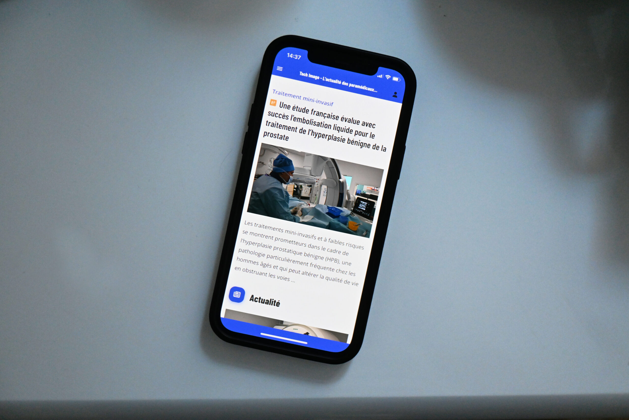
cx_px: 314
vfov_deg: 30.9
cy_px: 210
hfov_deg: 45.0
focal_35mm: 44
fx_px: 760
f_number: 4.8
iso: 1600
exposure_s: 1/125
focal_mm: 29
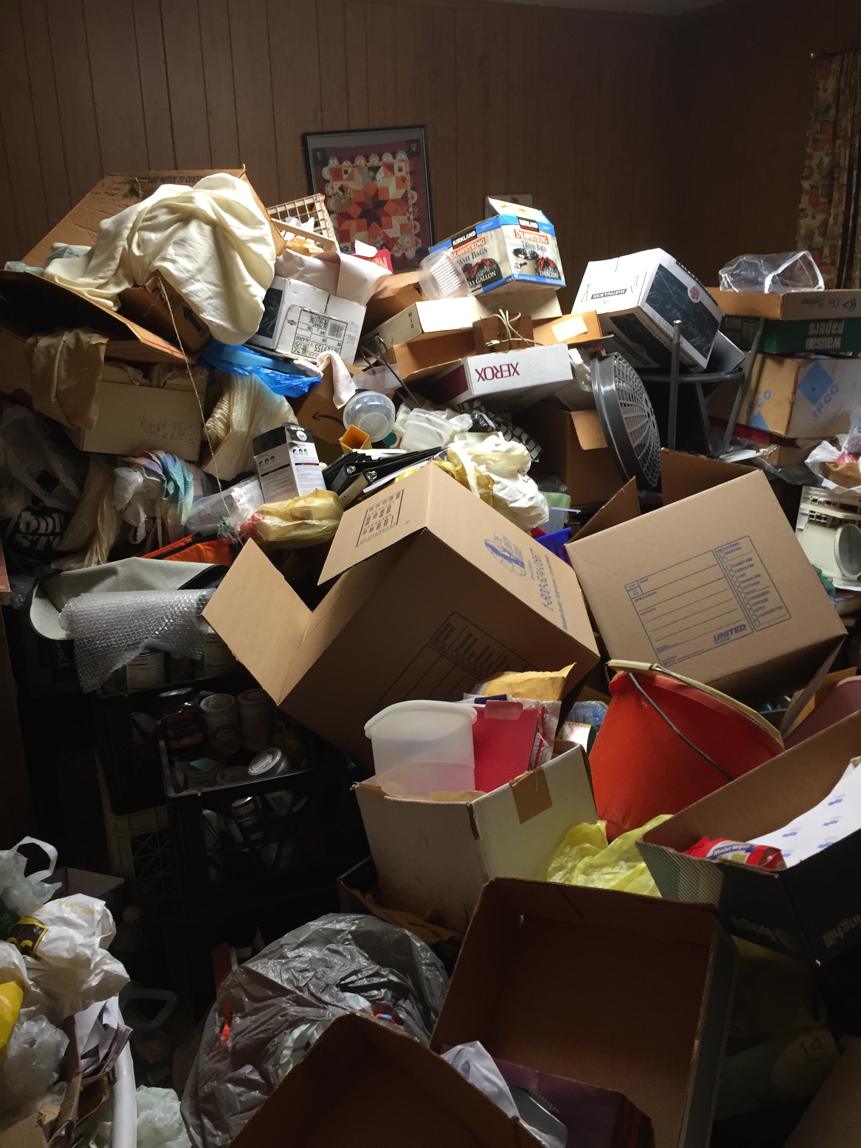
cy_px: 574
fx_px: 962
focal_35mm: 29
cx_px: 430
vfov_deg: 61.7
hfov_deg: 48.2
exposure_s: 1/30
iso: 100
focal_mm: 4.15
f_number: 2.2
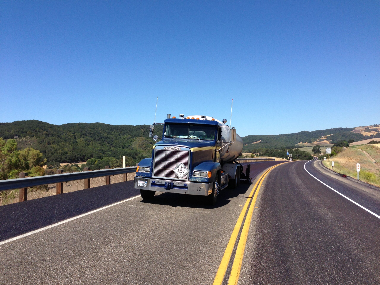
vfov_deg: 42.9
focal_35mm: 33
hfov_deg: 55.4
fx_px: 362
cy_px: 142
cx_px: 190
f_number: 2.4
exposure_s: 1/1938
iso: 50
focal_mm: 4.12
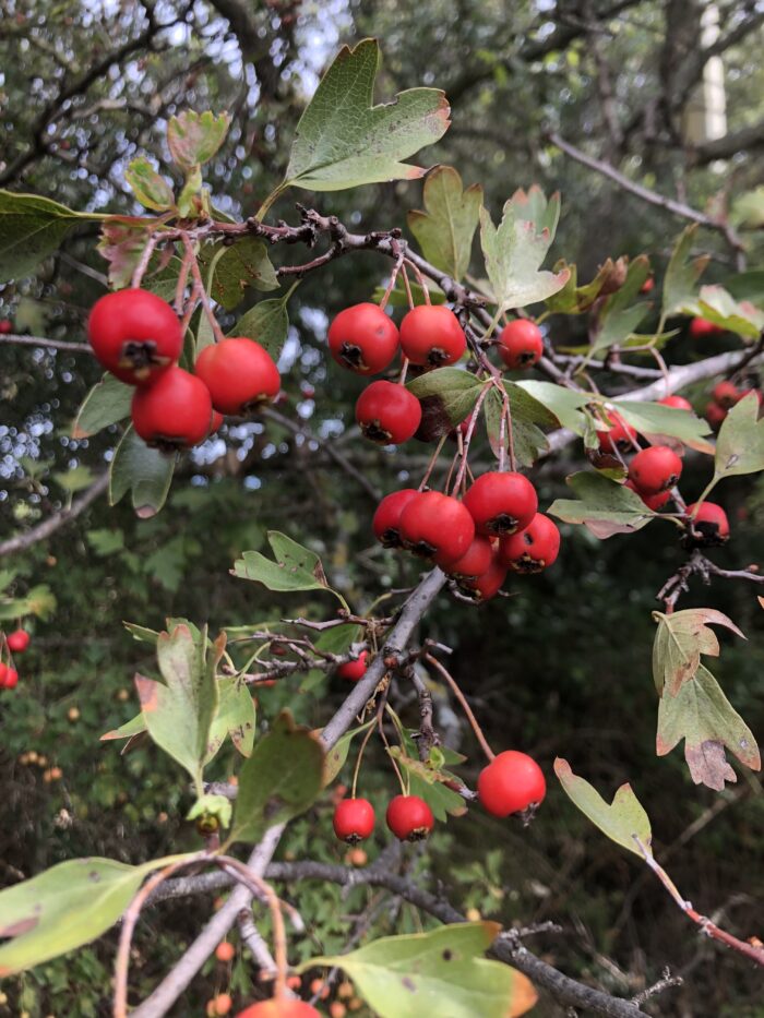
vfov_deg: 63.4
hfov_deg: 49.8
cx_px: 382
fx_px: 824
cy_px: 509
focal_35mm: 28
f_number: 1.8
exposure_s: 1/150
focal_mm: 3.99
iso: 20
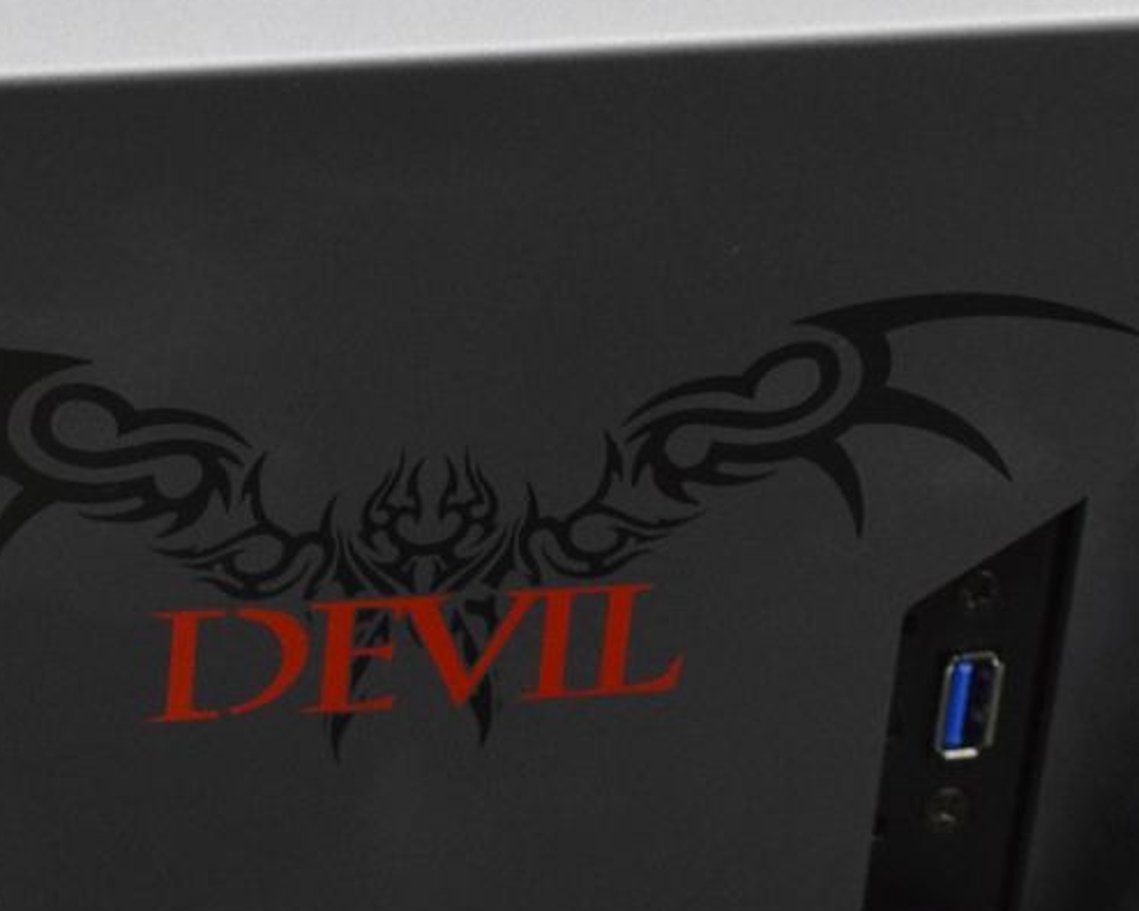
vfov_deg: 8.2
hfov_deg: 10.2
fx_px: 6341
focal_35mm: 188
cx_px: 226
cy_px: 574
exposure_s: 1/60
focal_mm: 55
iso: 3200
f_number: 5.6
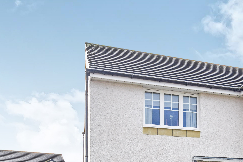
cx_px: 208
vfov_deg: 24.2
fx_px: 313
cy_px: 226
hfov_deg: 39.9
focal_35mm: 46
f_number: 9
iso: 200
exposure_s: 1/60
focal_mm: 11
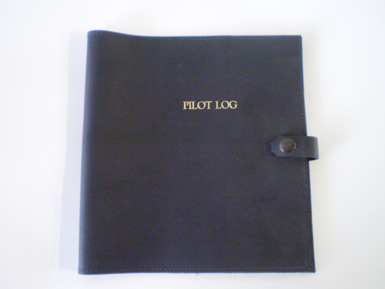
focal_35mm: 36
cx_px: 192
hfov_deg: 51.4
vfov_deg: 39.7
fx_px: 400
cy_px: 144
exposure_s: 1/15
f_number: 3.1
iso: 800
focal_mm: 6.3
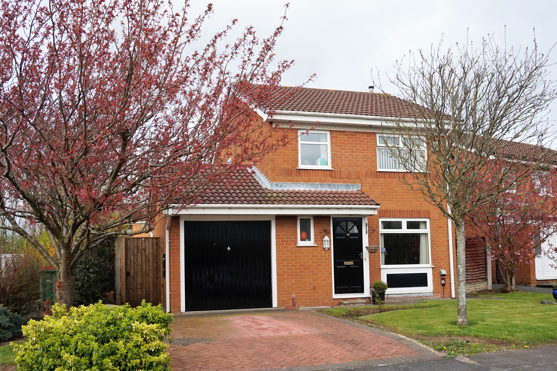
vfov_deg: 36.7
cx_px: 276
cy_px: 220
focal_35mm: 36
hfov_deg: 53.2
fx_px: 557
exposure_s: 1/80
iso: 100
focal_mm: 20
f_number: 11
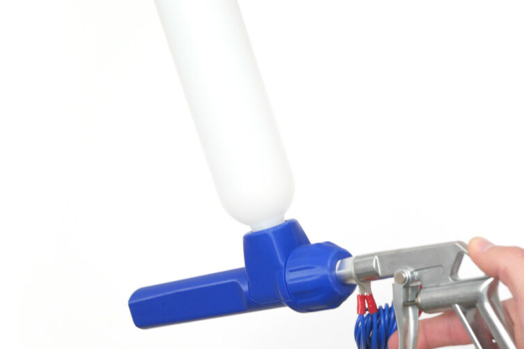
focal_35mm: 70
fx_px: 1019
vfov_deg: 19.4
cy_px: 206
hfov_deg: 28.7
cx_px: 333
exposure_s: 1/60
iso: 800
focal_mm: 25
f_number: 3.5
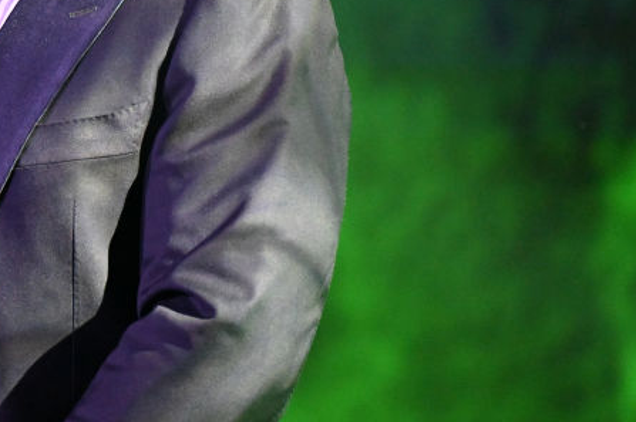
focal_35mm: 688
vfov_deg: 2.0
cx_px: -67
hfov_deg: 3.0
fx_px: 12141
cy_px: -37
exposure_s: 1/640
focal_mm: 200
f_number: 3.2
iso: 3200
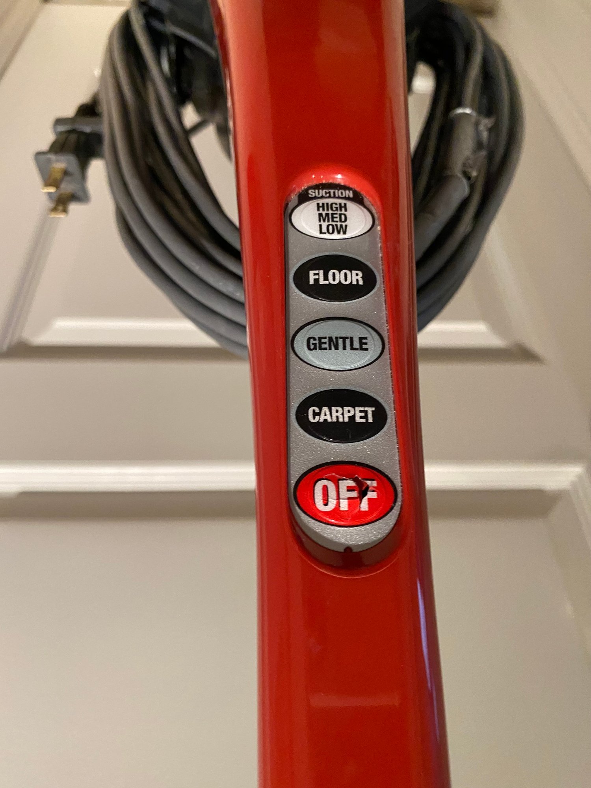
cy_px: 394
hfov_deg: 53.1
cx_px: 296
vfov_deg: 67.3
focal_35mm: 26
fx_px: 592
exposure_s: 1/60
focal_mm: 4.25
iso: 400
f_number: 1.8
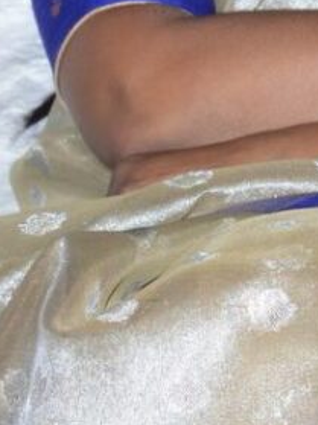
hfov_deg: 2.7
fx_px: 6813
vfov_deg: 3.6
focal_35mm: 556
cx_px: 345
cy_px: -82
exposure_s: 1/125
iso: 800
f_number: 5.6
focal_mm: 105
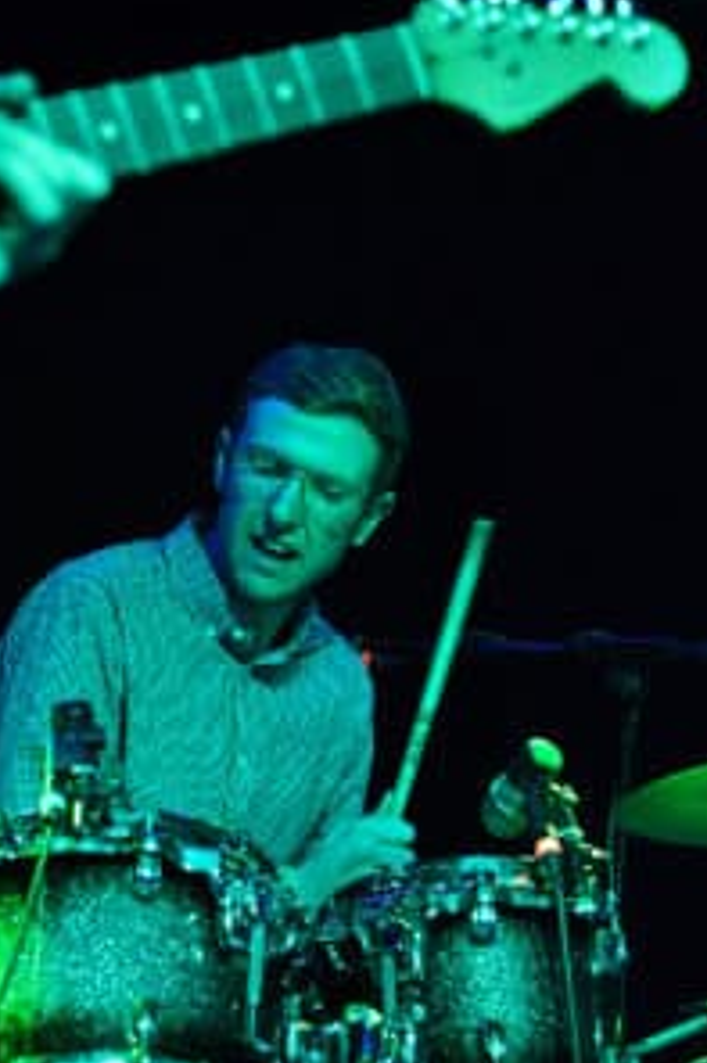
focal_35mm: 175
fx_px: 5161
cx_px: 305
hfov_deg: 7.8
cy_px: 549
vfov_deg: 11.8
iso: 3200
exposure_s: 1/125
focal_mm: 135
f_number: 5.6
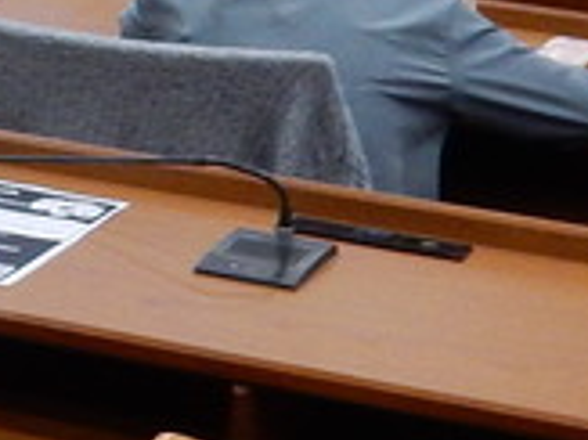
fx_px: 3751
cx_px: -541
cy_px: -270
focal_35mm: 221
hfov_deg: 8.5
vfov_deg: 6.6
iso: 250
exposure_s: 1/30
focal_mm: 5.4
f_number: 4
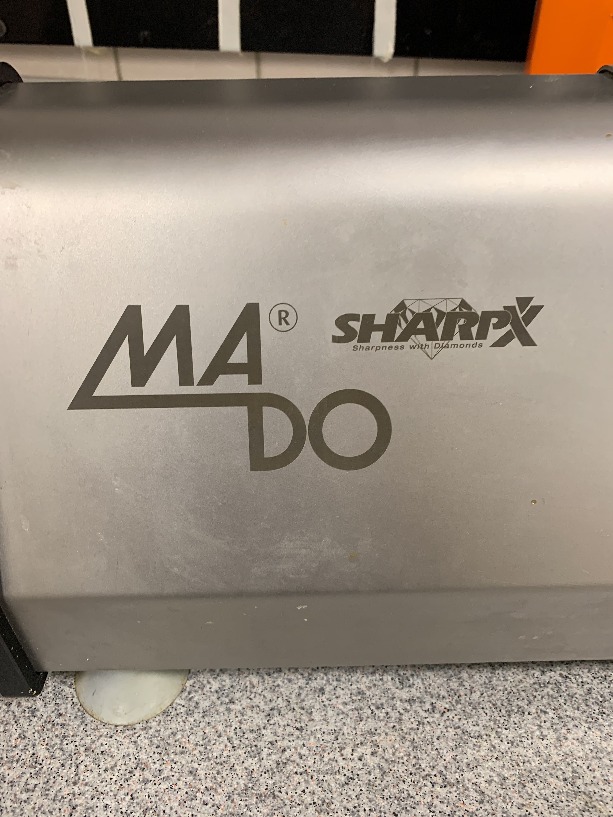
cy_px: 408
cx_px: 306
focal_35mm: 26
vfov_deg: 67.3
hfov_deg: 53.1
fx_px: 614
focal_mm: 4.25
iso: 100
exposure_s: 1/50
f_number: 1.8
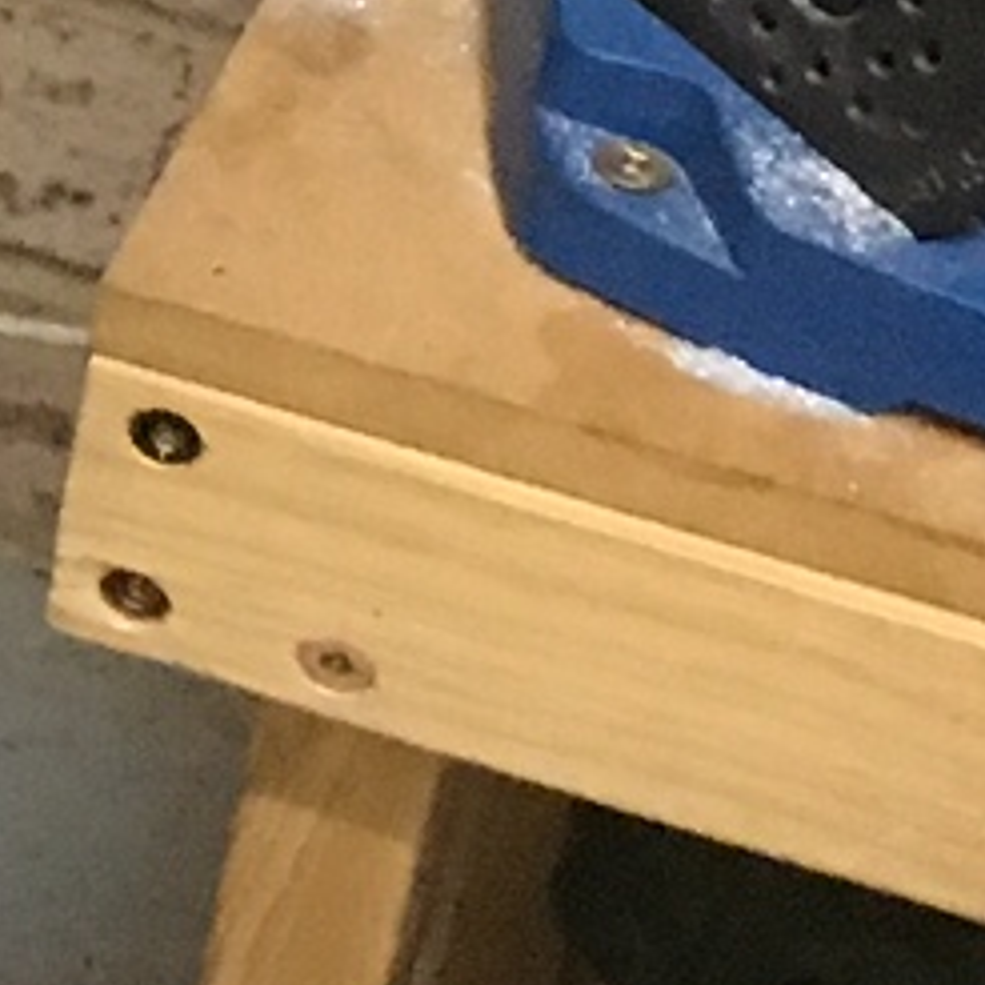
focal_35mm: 210
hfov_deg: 7.2
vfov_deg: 8.3
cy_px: 100
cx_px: -2210
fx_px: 6761
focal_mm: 4.15
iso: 200
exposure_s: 1/17
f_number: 2.2
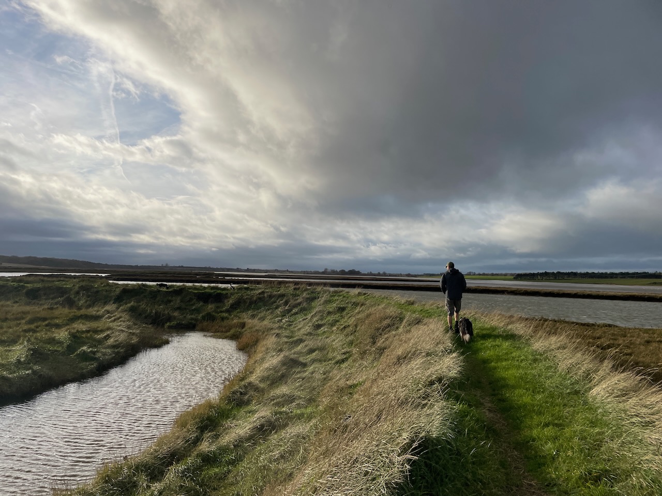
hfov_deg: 67.3
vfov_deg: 53.1
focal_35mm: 26
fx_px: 497
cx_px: 331
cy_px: 248
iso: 32
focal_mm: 4.2
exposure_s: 1/5556
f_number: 1.6
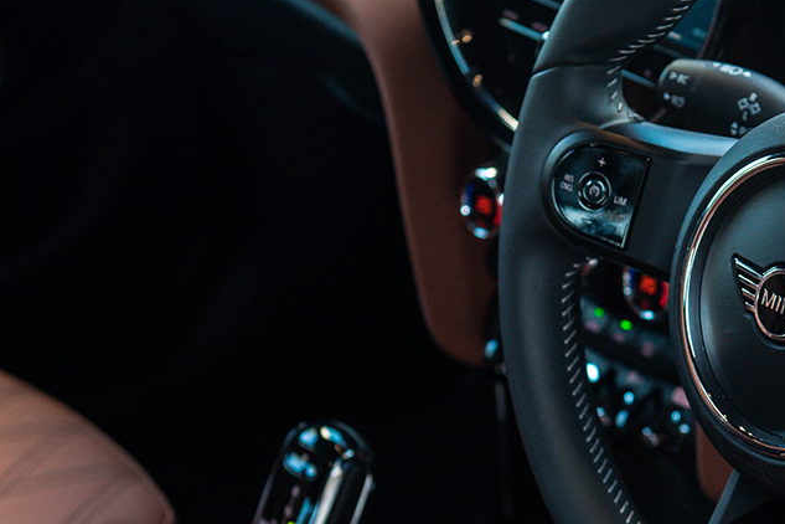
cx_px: 704
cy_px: 291
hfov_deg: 15.2
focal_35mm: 133
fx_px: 2900
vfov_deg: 10.3
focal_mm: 52
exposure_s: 1/80
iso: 500
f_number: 4.5
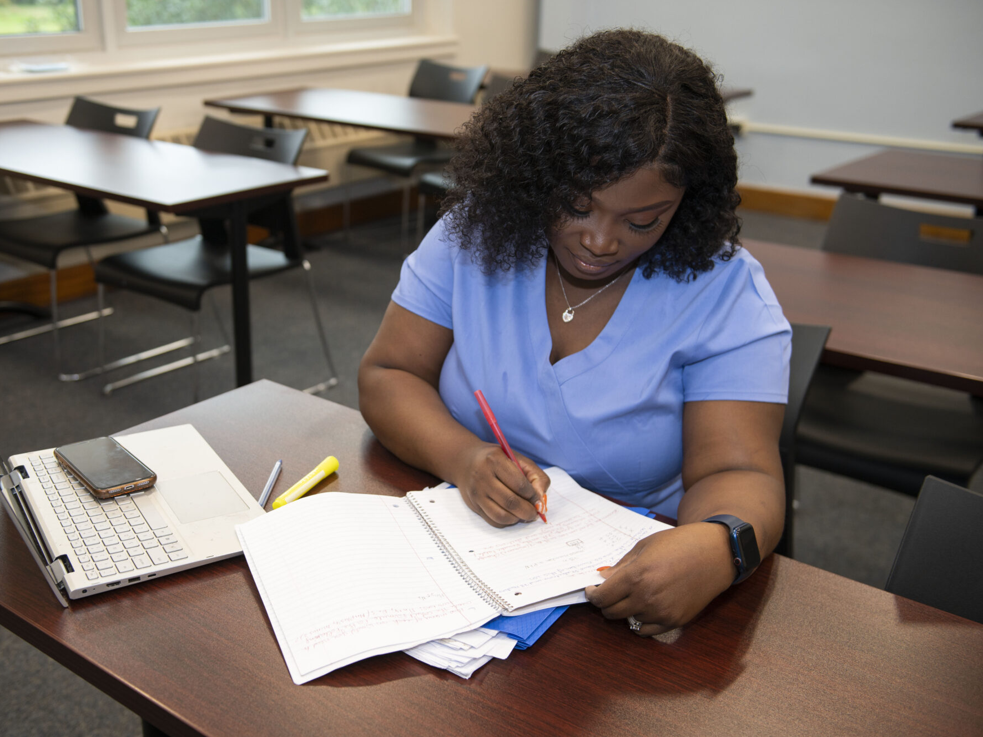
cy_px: 371
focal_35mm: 40
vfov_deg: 36.0
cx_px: 416
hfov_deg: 46.6
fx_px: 1136
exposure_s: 1/200
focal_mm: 36
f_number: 3.2
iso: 400
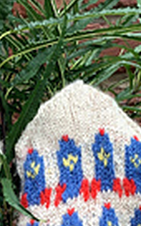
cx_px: 1
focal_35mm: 101
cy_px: 322
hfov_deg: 12.8
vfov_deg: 18.6
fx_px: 621
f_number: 1.8
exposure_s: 1/121
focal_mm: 4.25
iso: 32
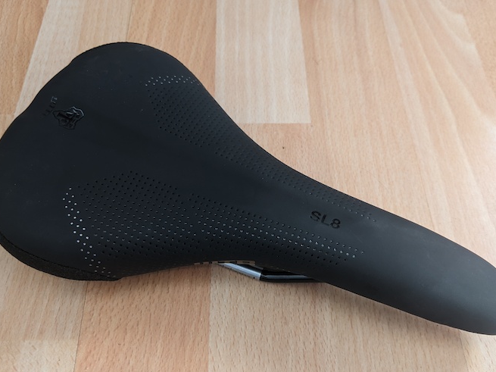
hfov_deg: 55.4
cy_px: 215
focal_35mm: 33
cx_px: 251
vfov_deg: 42.8
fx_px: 473
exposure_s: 1/25
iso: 76
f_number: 1.8
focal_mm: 4.44
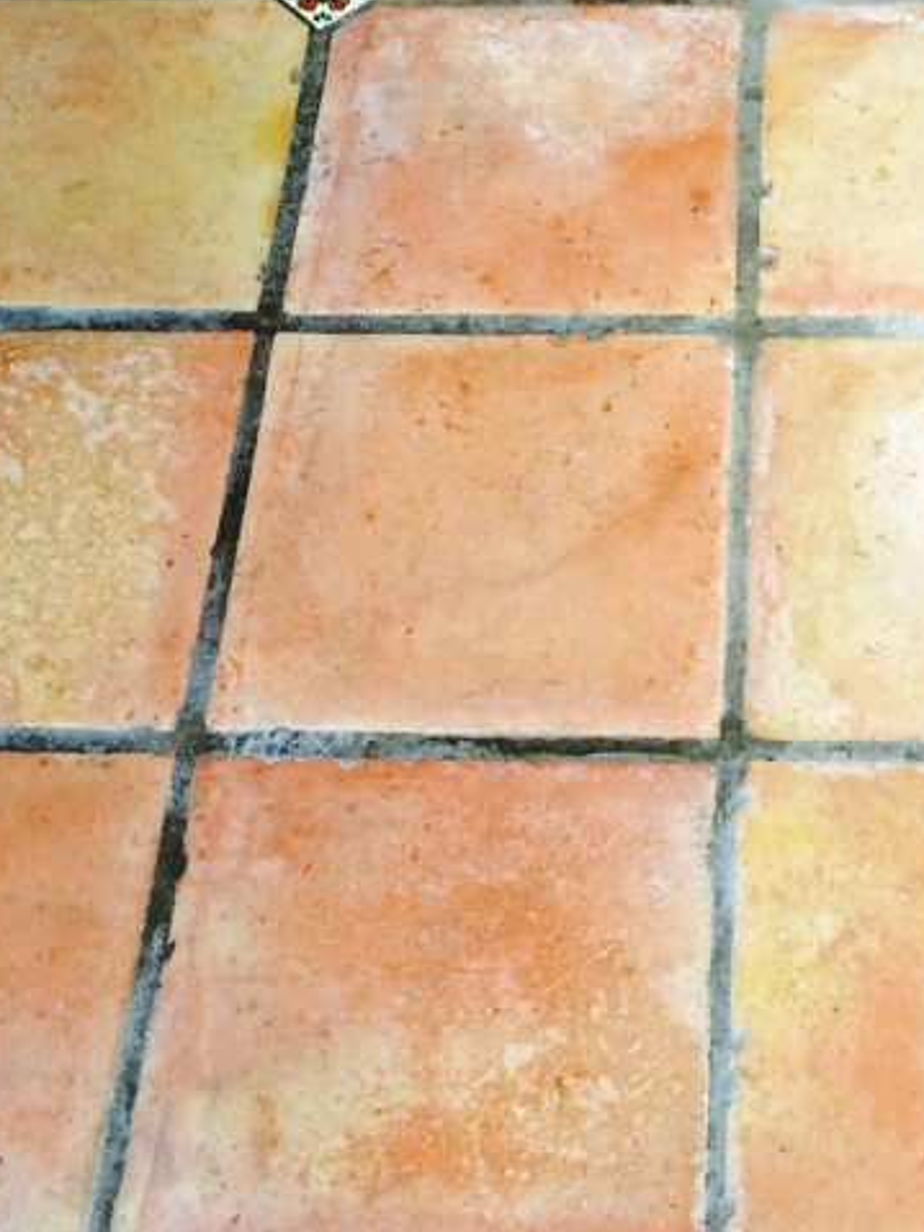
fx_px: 2208
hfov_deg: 23.3
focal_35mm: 62
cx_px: 752
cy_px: 494
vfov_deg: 31.1
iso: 100
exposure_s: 1/30
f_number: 2.2
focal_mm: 4.15
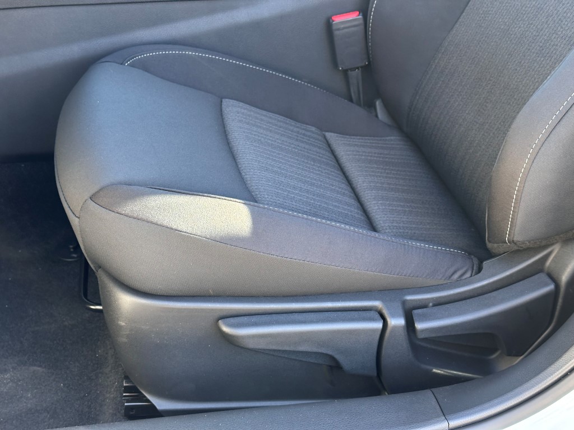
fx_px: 796
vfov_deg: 30.3
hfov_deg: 39.7
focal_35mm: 48
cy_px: 215
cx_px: 287
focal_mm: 6.86
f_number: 1.78
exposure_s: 1/130
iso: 80
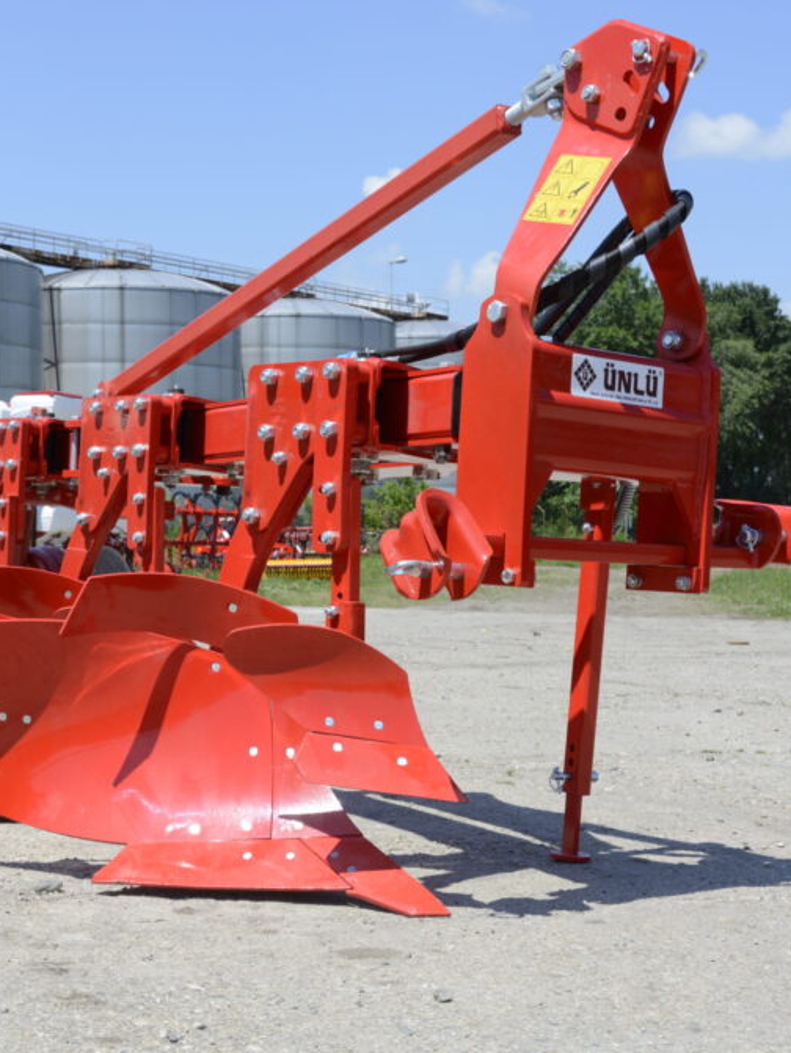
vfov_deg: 29.4
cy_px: 522
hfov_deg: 22.3
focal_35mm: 66
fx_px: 2009
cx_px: 333
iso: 100
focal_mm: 30
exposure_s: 1/200
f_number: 8
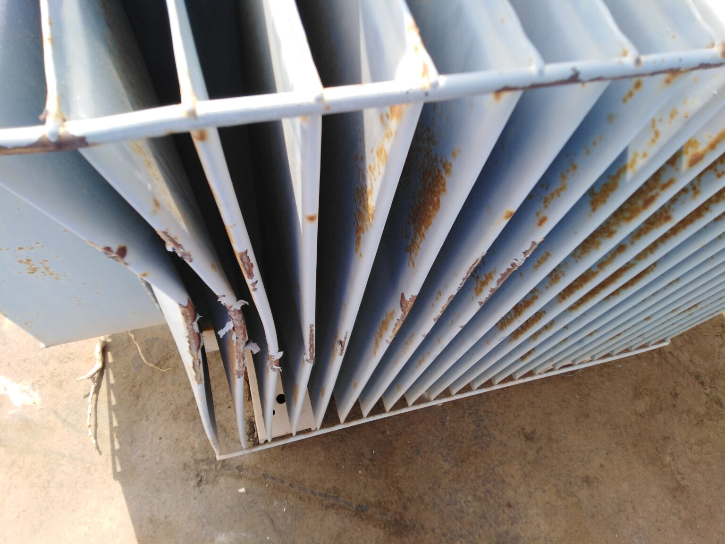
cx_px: 362
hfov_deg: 69.4
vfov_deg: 54.9
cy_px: 272
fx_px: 524
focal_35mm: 25
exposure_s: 1/201
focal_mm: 3.37
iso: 100
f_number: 2.2
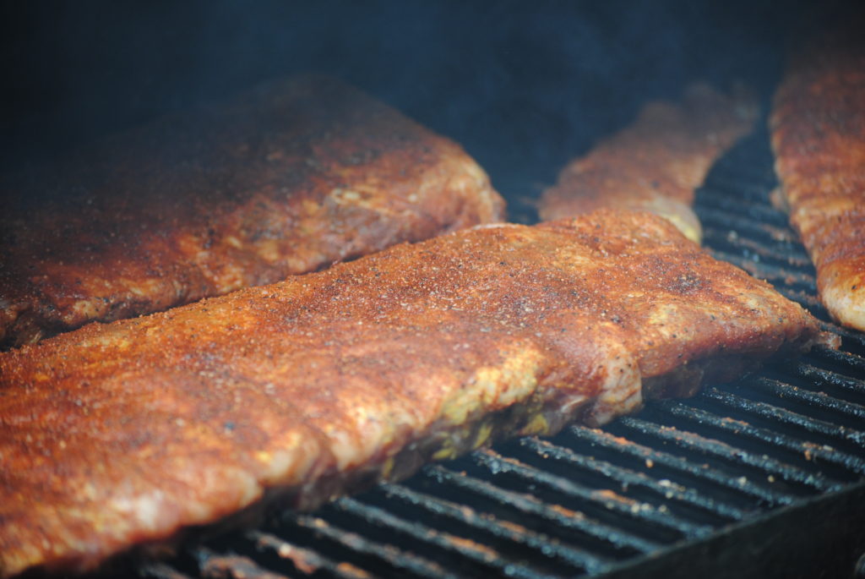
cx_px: 432
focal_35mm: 129
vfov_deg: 10.7
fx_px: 3103
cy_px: 290
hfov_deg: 15.9
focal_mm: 86
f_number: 4.2
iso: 200
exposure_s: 1/125
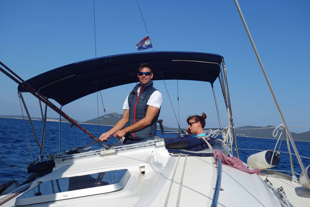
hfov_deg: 40.3
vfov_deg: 27.5
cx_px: 155
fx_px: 422
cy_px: 104
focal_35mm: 49
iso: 125
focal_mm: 18.23
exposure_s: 1/800
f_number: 6.3
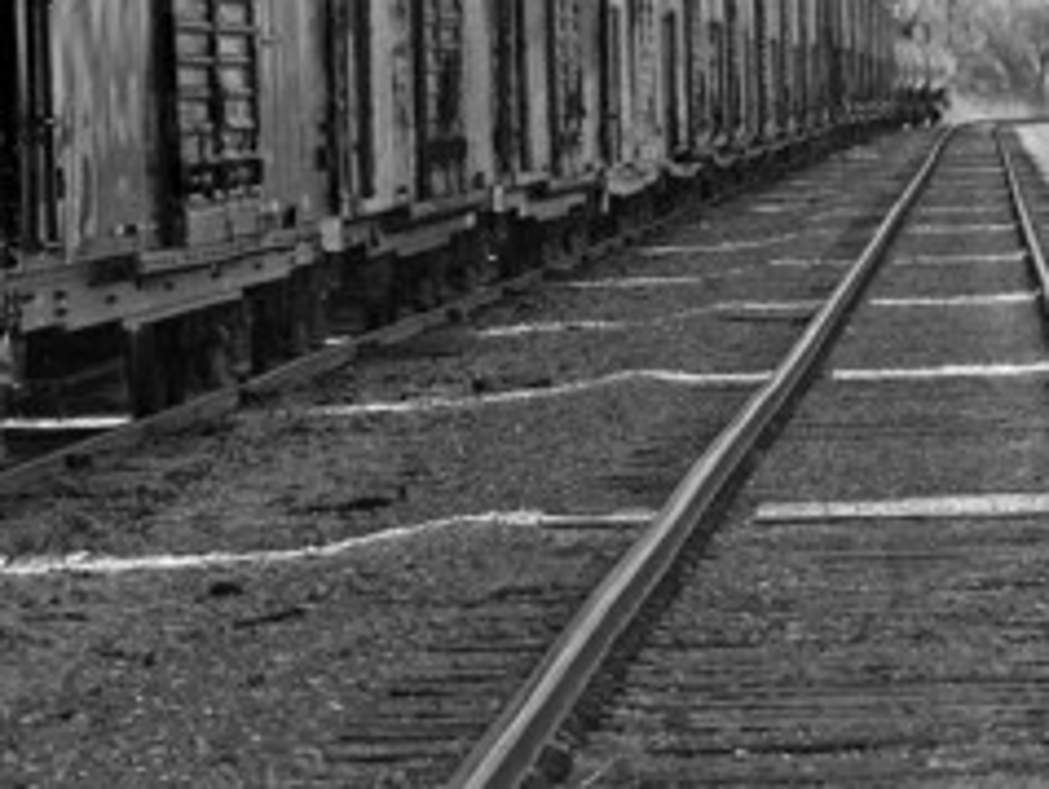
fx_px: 11042
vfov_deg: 4.1
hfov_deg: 5.4
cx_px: 551
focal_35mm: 364
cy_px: 86
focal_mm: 120
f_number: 7.1
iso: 400
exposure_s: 1/500
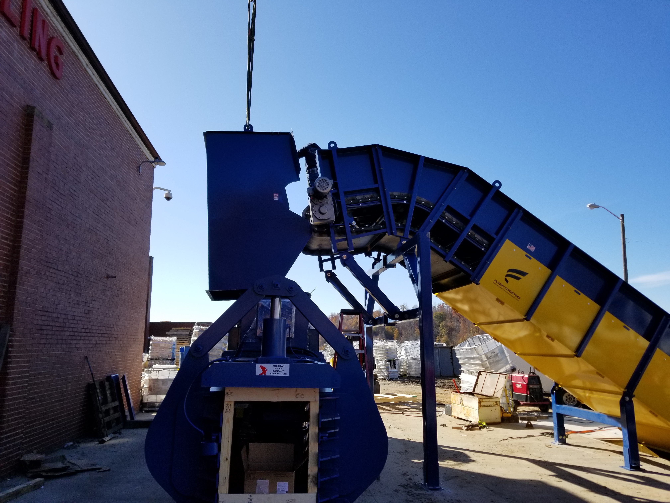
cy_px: 252
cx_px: 335
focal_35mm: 26
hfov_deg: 67.3
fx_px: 503
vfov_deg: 53.1
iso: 50
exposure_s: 1/1880
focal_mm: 4.3
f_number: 1.7
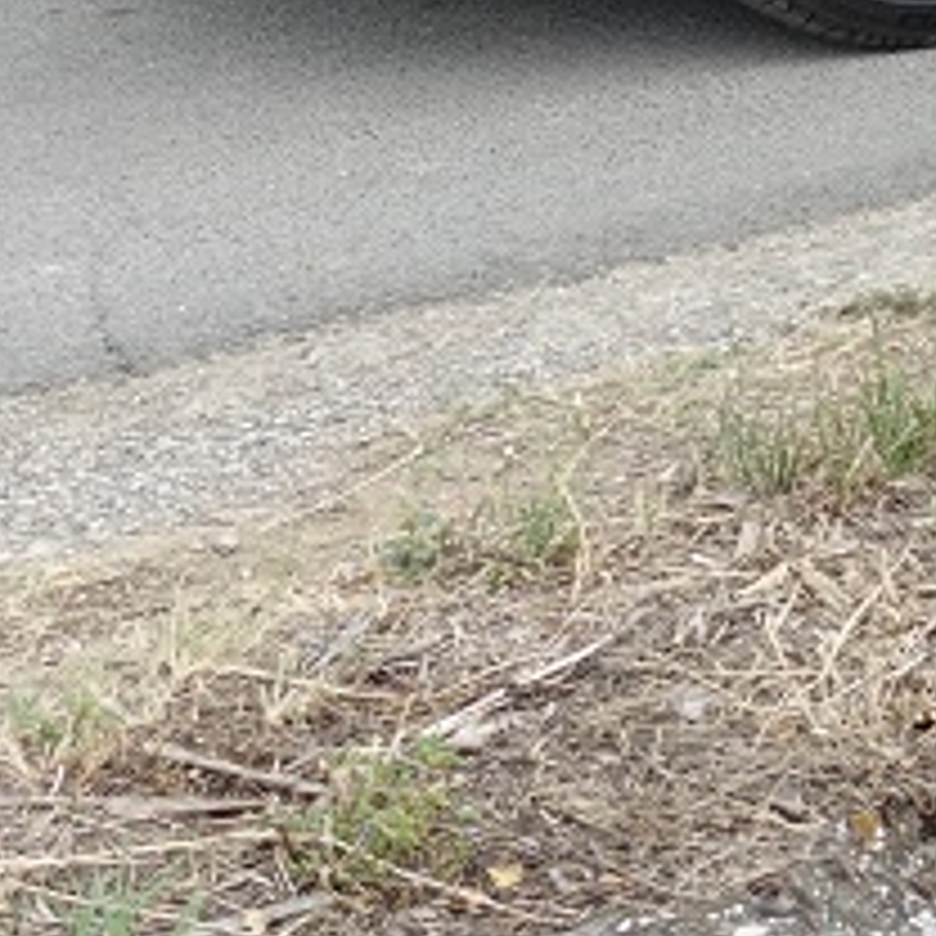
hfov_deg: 10.6
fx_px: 4803
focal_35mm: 157
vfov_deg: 10.3
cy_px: -916
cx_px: 1570
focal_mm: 11.12
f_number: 4
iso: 125
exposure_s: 1/200
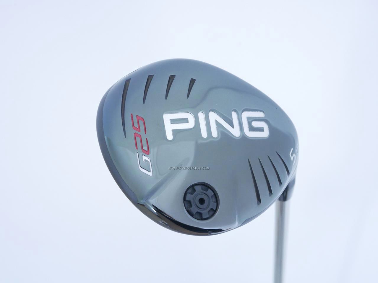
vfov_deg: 29.1
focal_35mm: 50
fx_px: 546
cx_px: 189
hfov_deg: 38.2
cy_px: 142
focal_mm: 25
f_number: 4.5
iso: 1600
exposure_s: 1/25
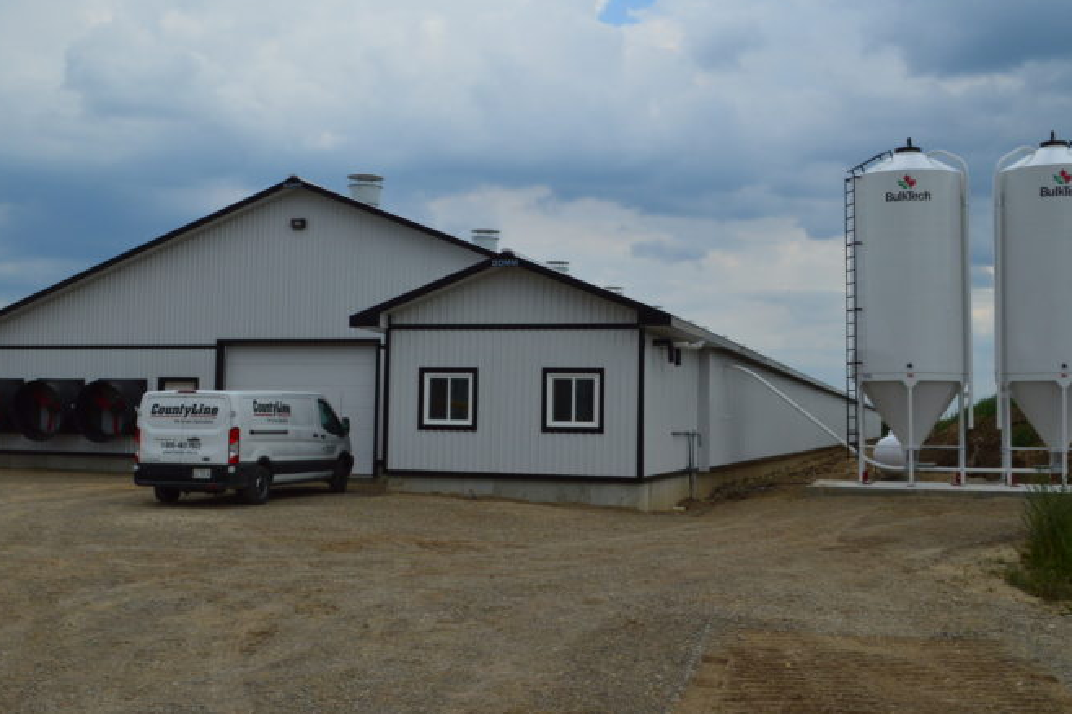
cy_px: 332
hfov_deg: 46.4
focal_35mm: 42
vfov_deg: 31.8
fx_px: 1250
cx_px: 529
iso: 400
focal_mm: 24
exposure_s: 1/500
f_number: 11
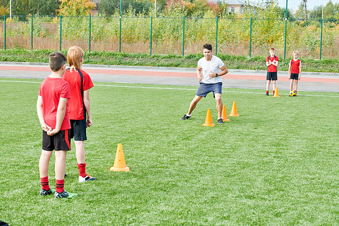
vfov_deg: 19.4
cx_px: 170
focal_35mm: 70
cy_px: 113
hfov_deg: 28.9
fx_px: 659
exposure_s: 1/640
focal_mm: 70
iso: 640
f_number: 7.1
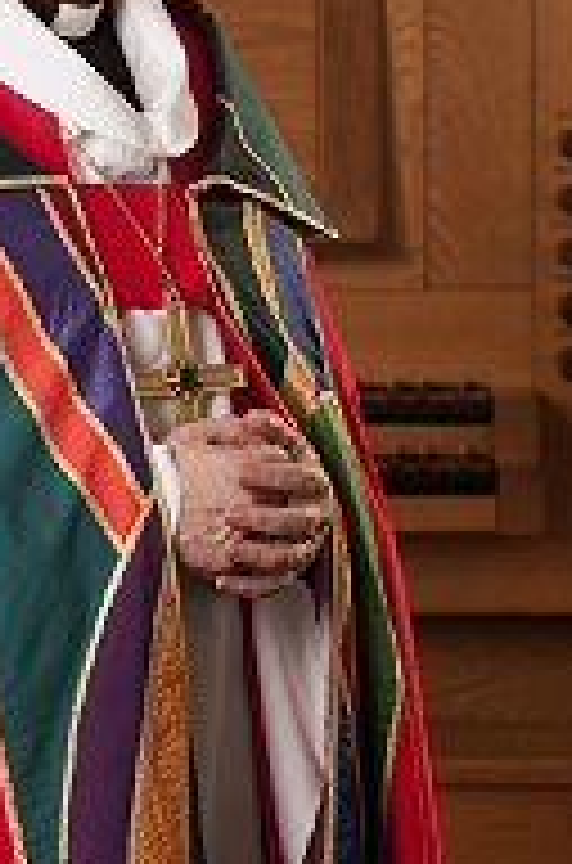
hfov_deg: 5.1
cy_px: 207
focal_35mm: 266
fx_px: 6375
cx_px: 119
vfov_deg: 7.8
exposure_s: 1/160
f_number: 5.6
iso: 200
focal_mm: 85
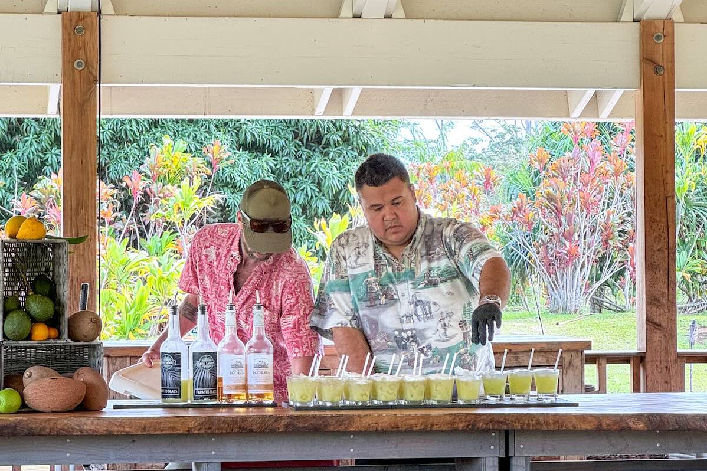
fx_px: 2101
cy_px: 201
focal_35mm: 107
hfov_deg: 19.1
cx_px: 354
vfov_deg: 12.8
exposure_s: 1/120
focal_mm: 9
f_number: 2.8
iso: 100
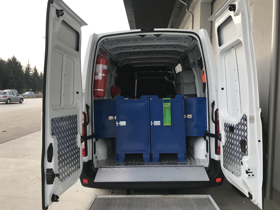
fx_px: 226
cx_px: 140
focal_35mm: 28
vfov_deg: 49.7
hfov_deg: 63.4
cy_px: 105
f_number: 1.8
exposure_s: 1/357
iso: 20
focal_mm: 3.99
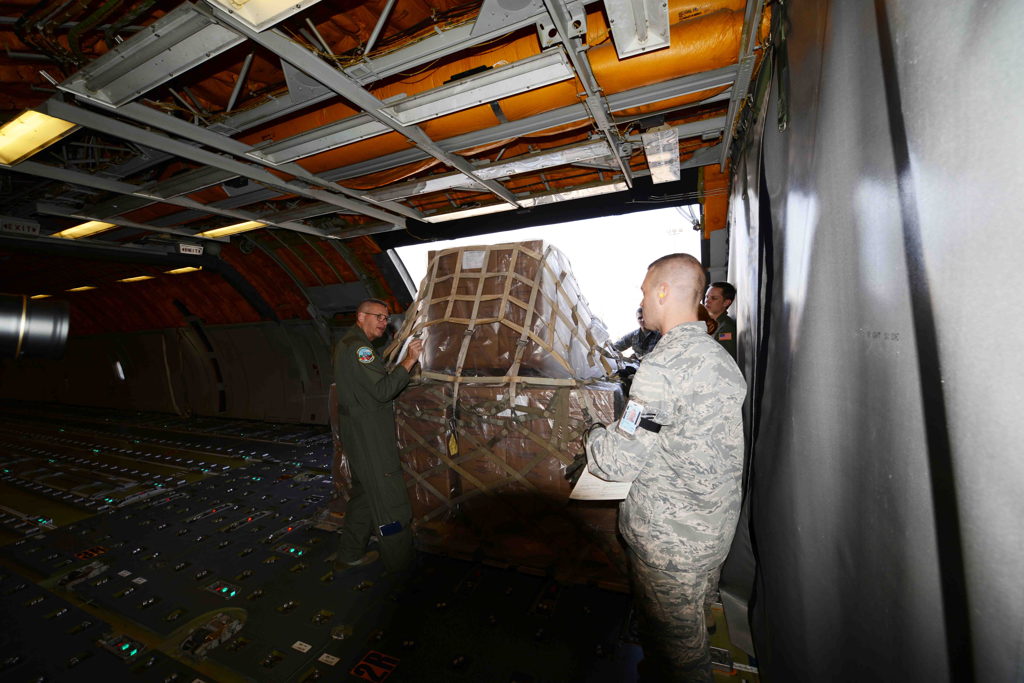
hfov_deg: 104.2
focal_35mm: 14
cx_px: 512
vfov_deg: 81.2
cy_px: 342
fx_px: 398
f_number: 8
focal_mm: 14
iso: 125
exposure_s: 1/60
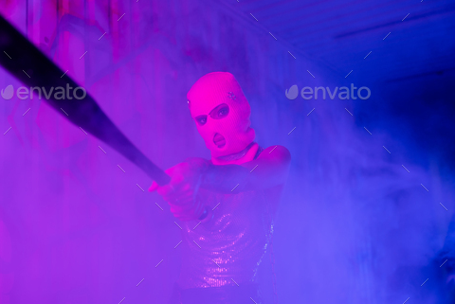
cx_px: 183
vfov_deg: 31.2
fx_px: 544
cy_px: 137
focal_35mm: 43
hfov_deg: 45.2
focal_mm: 35
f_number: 2.5
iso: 400
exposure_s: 1/160
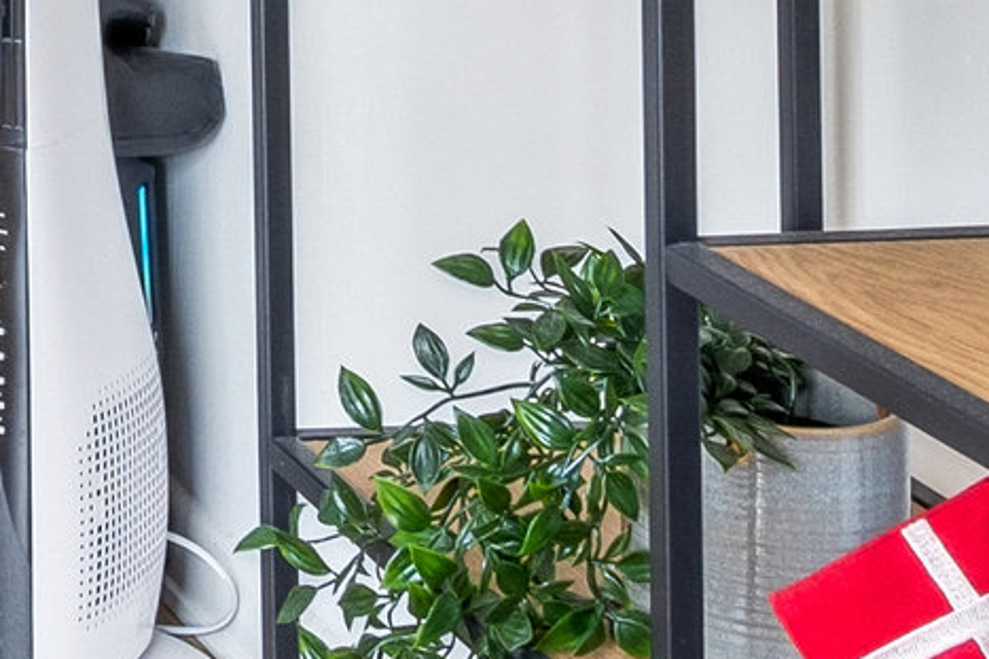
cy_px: -801
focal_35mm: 125
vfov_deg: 9.9
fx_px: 3438
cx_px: -1061
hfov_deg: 13.7
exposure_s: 1/80
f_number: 9
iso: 800
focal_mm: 19.5
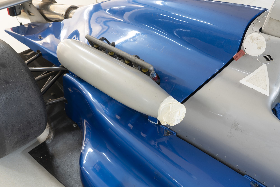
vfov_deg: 34.2
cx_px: 140
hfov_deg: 49.5
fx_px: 303
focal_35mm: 39
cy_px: 94
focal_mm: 39
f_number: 8
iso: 100
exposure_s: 2
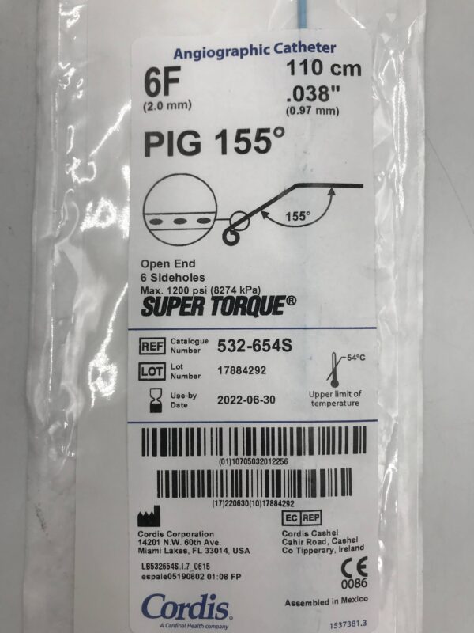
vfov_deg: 63.4
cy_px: 316
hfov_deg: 49.7
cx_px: 237
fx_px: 511
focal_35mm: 28
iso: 20
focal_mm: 3.99
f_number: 1.8
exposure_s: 1/253
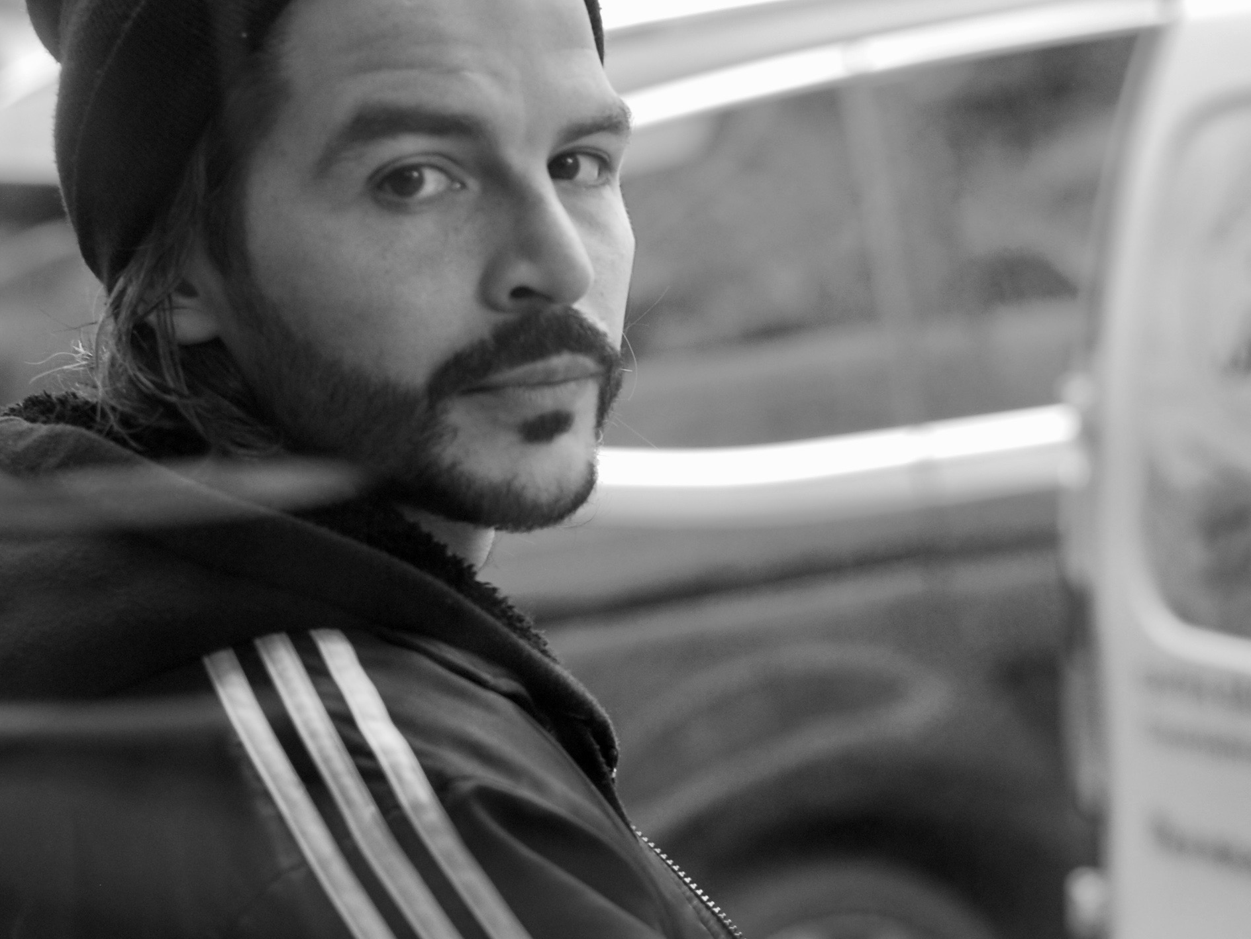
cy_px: 520
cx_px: 598
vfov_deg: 10.0
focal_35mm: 148
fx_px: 5349
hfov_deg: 13.3
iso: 200
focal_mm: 50
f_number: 2.8
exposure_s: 1/125
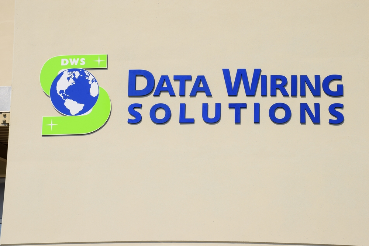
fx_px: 800
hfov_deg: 26.0
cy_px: 123
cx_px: 184
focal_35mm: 78
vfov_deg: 17.5
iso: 200
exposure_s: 1/500
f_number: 13
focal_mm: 52
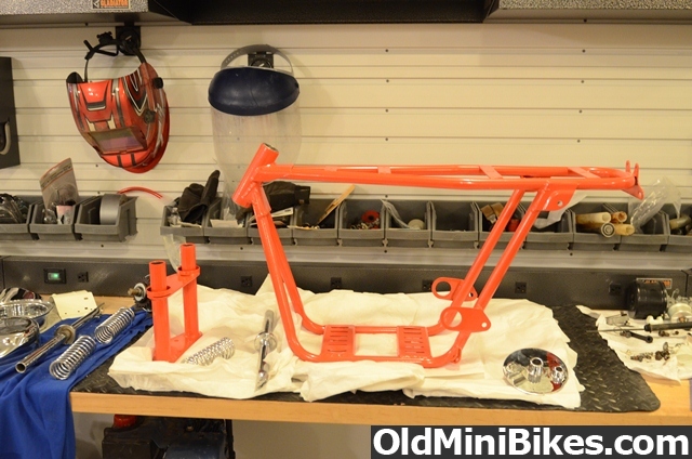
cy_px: 230
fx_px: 691
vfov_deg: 36.7
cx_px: 346
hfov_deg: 53.2
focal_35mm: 36
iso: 2200
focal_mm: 24
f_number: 2.8
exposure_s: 1/30
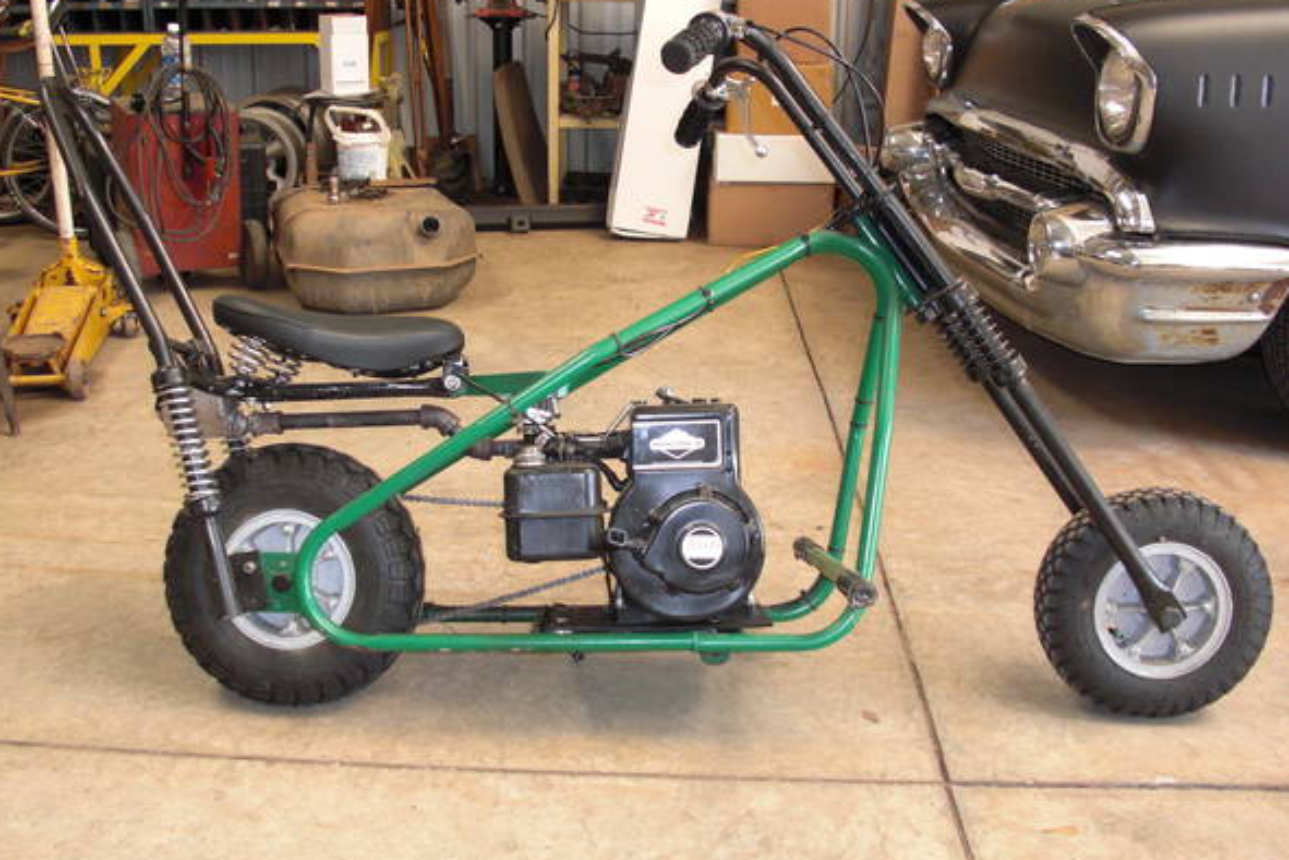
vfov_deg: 35.0
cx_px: 641
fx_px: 1361
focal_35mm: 38
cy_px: 406
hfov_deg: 50.7
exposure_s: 1/30
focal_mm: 6.3
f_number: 2.8
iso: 200
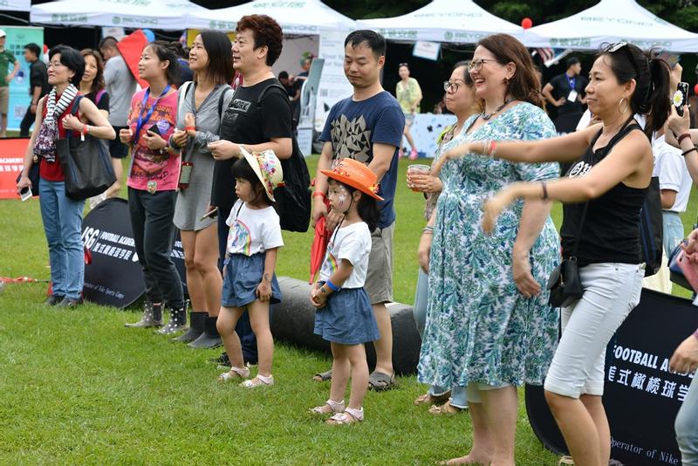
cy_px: 233
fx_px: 1978
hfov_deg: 20.0
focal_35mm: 102
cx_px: 349
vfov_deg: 13.4
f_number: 8
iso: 1250
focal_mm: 102
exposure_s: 1/80
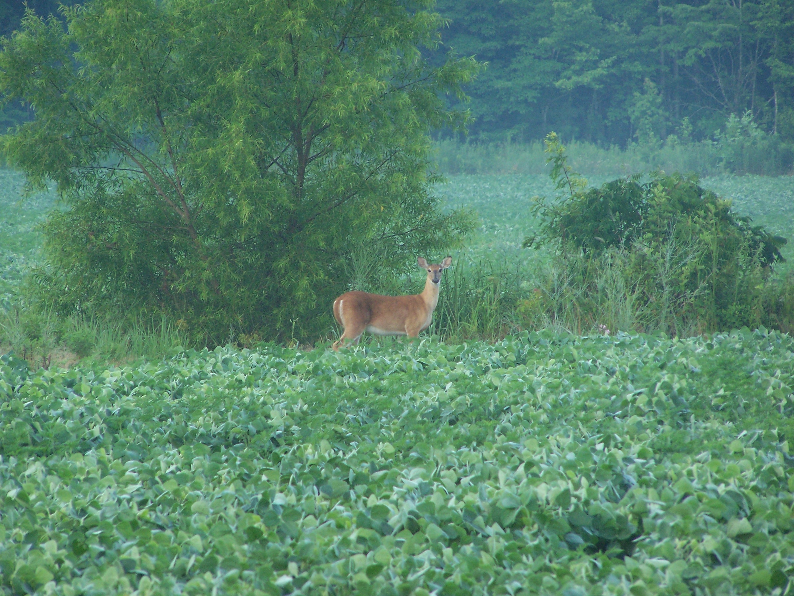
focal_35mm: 357
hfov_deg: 5.6
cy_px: 298
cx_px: 397
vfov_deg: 4.2
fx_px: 8189
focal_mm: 59.2
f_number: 3.6
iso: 140
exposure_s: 1/125
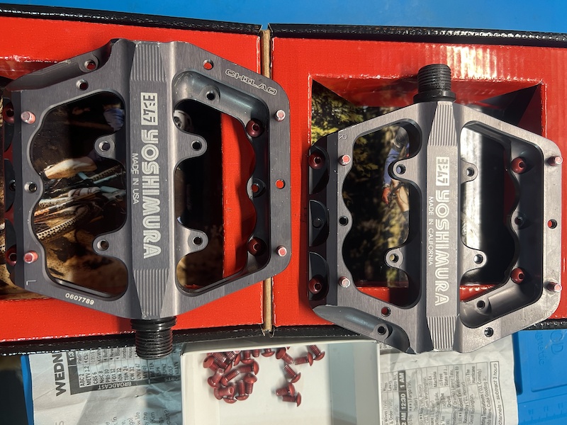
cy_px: 212
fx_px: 426
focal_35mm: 26
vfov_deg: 53.1
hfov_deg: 67.3
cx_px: 284
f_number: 1.5
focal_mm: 5.7
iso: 80
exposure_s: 1/60
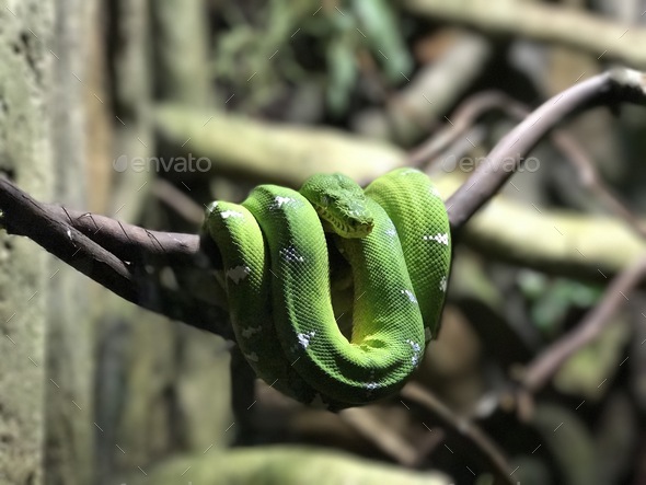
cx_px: 323
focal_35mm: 57
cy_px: 242
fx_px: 1064
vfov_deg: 25.7
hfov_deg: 33.8
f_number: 2.8
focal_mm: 6.6
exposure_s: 1/60
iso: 640
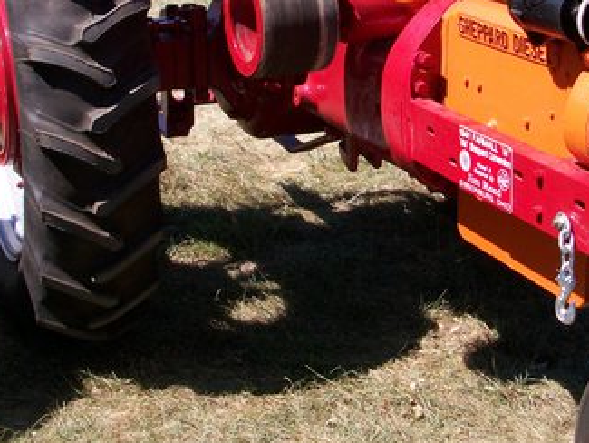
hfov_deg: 26.2
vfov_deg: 19.6
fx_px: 1260
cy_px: 60
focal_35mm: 74
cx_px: 397
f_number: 3.1
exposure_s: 1/640
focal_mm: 6.3
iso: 80
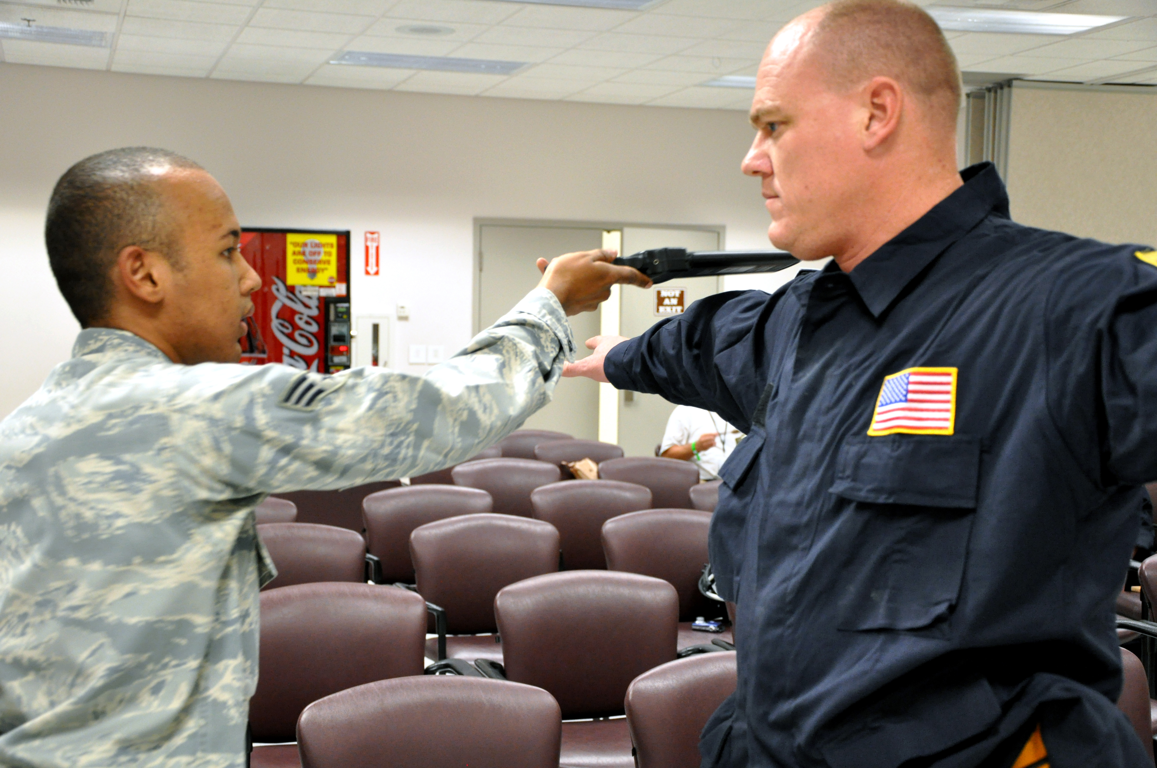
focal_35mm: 51
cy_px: 384
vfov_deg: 26.4
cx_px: 578
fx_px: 1637
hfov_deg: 38.9
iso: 1600
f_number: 4.2
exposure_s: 1/30
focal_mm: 34
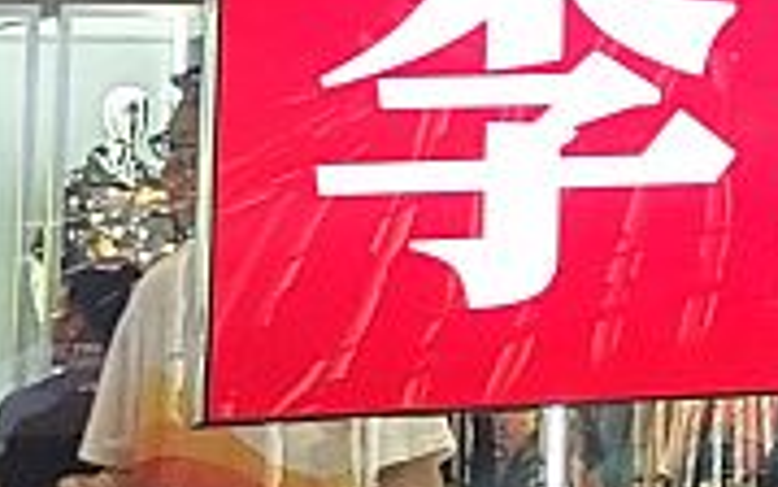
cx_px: 1586
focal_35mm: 220
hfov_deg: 8.9
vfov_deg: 5.8
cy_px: -674
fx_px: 4666
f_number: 2
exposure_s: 1/100
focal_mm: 3.75
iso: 64
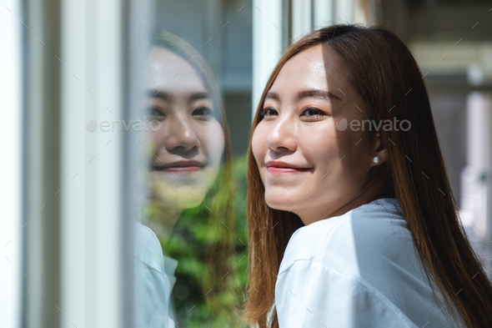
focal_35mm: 83
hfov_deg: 24.5
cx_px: 246
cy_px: 164
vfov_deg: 16.4
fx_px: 1134
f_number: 2.8
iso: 160
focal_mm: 55
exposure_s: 1/1100
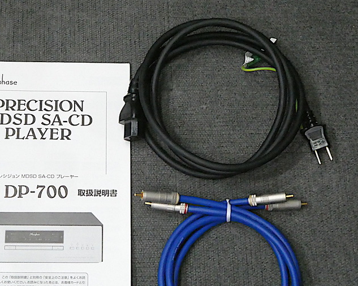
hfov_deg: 23.7
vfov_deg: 19.1
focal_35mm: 80
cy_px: 174
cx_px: 100
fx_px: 847
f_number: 6.3
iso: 1600
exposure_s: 1/40
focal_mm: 9.6
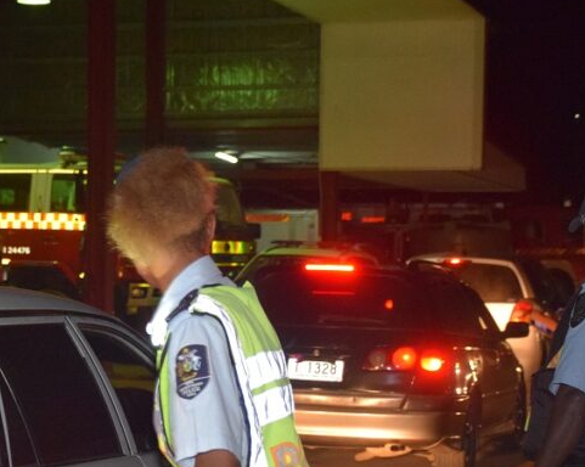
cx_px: 229
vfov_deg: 15.0
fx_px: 1765
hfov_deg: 18.8
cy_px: 345
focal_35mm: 102
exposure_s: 1/60
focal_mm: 34
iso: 3200
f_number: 4.2
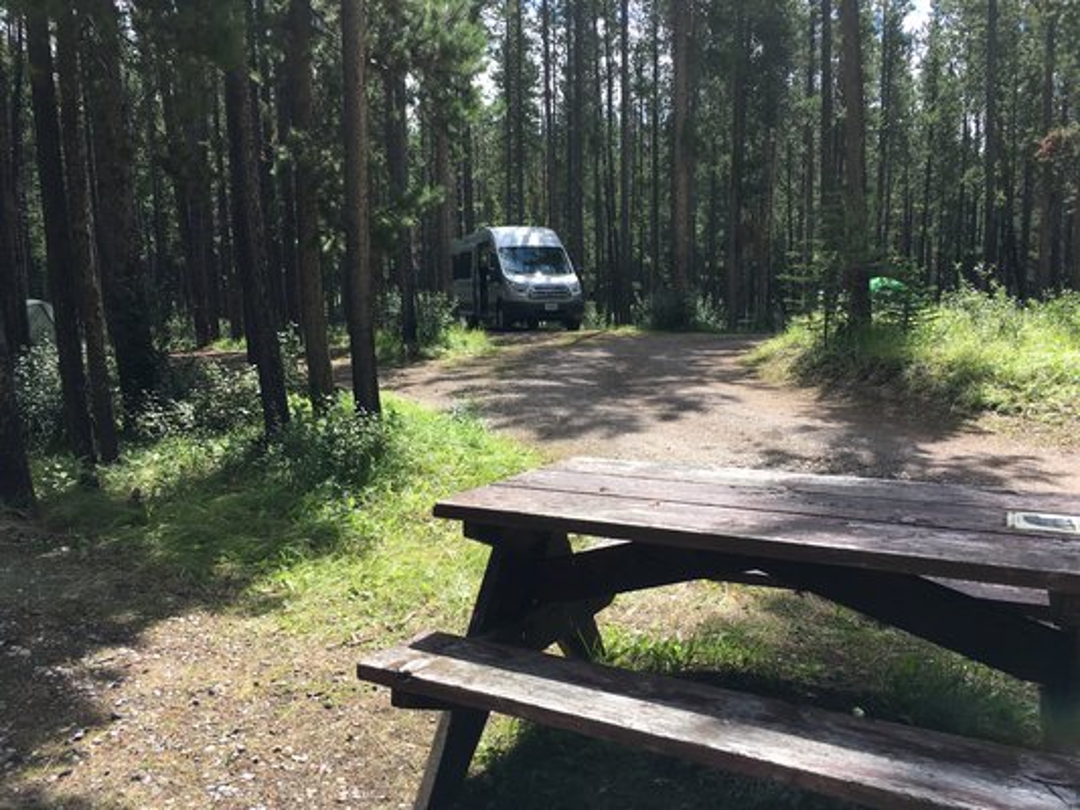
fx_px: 905
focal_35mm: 29
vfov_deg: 48.2
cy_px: 405
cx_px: 540
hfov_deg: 61.6
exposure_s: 1/836
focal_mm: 4.15
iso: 25
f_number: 2.2
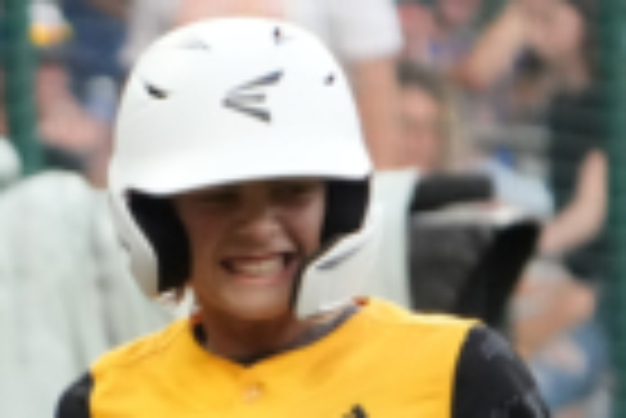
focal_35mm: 1102
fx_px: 19182
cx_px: -203
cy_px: 751
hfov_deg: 1.9
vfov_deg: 1.2
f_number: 5.6
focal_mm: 200
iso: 10000
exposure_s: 1/2000
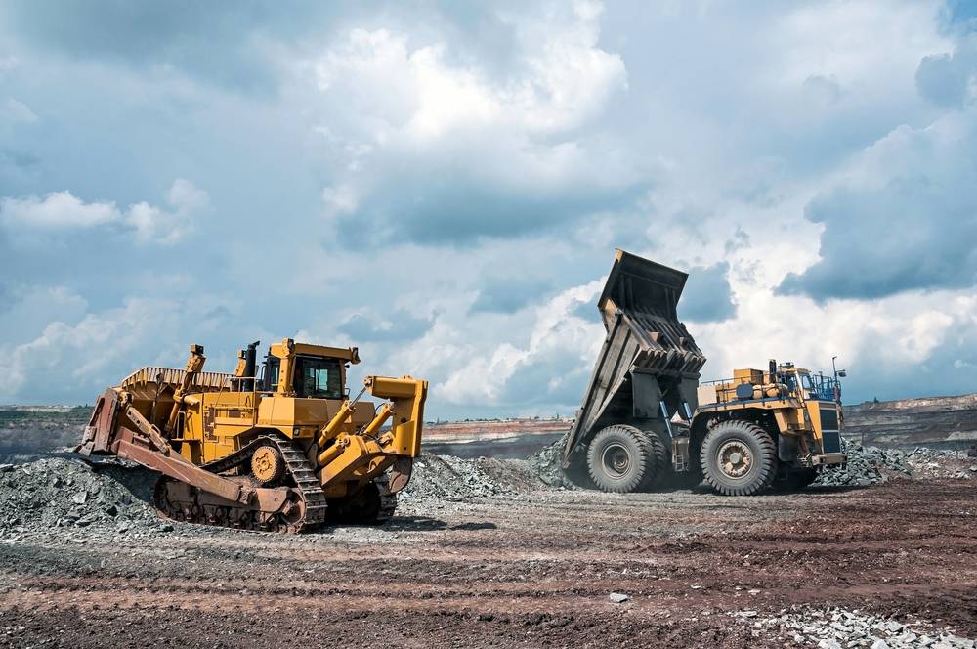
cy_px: 324
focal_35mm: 32
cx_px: 488
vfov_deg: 41.6
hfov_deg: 59.6
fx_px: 854
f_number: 14
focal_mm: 21
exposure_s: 1/200
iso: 200
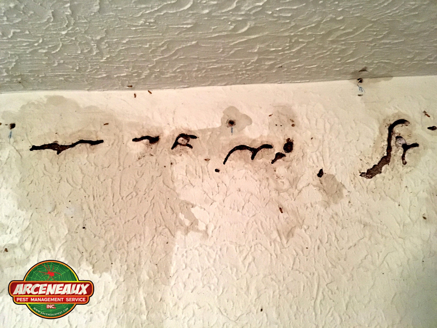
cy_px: 164
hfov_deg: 61.7
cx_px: 218
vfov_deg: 48.2
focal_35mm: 29
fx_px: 366
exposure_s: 1/15
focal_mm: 4.15
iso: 320
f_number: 2.2
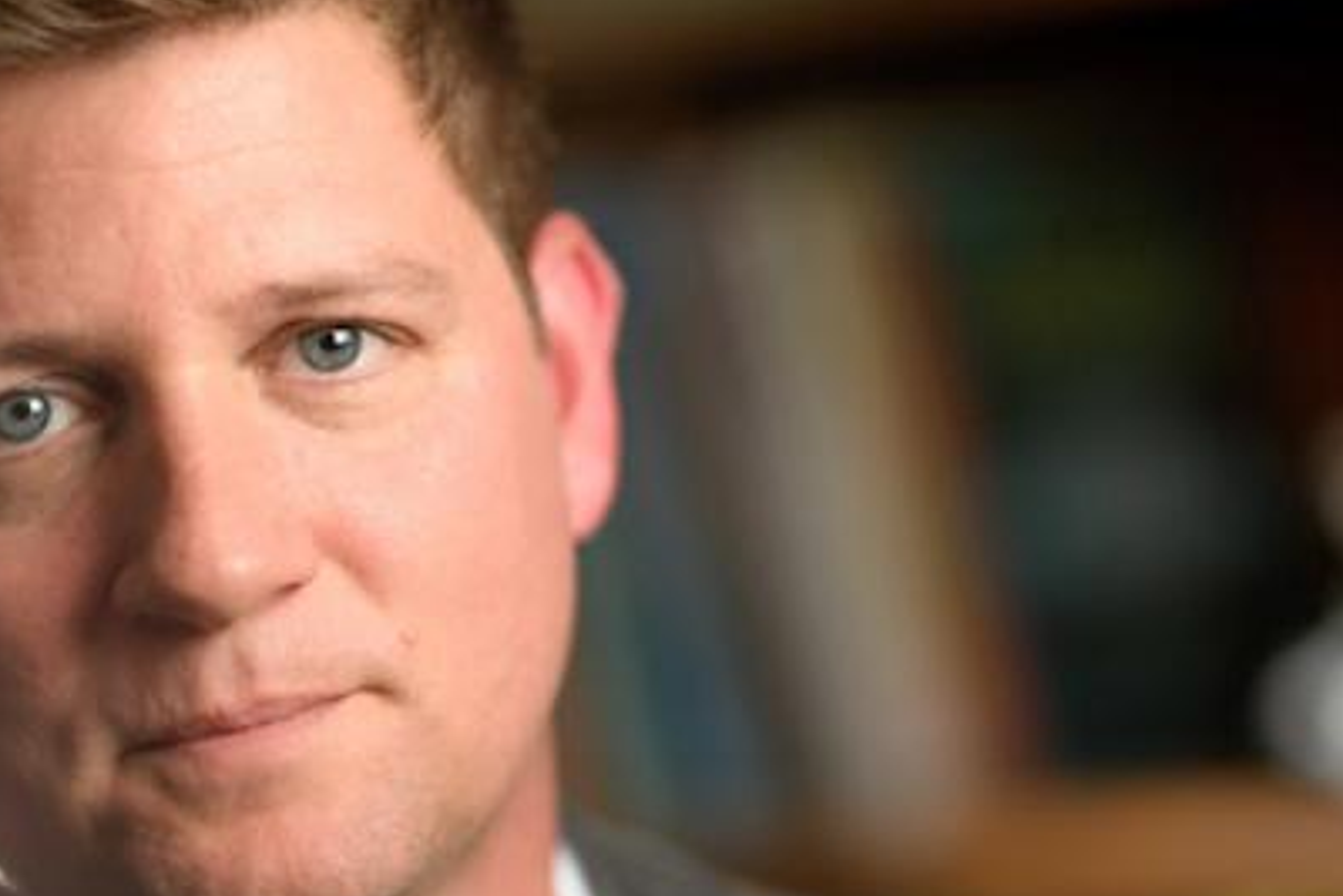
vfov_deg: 5.8
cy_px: 596
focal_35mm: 236
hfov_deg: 8.7
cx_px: 332
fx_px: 8807
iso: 500
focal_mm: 135
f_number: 2
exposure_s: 1/80
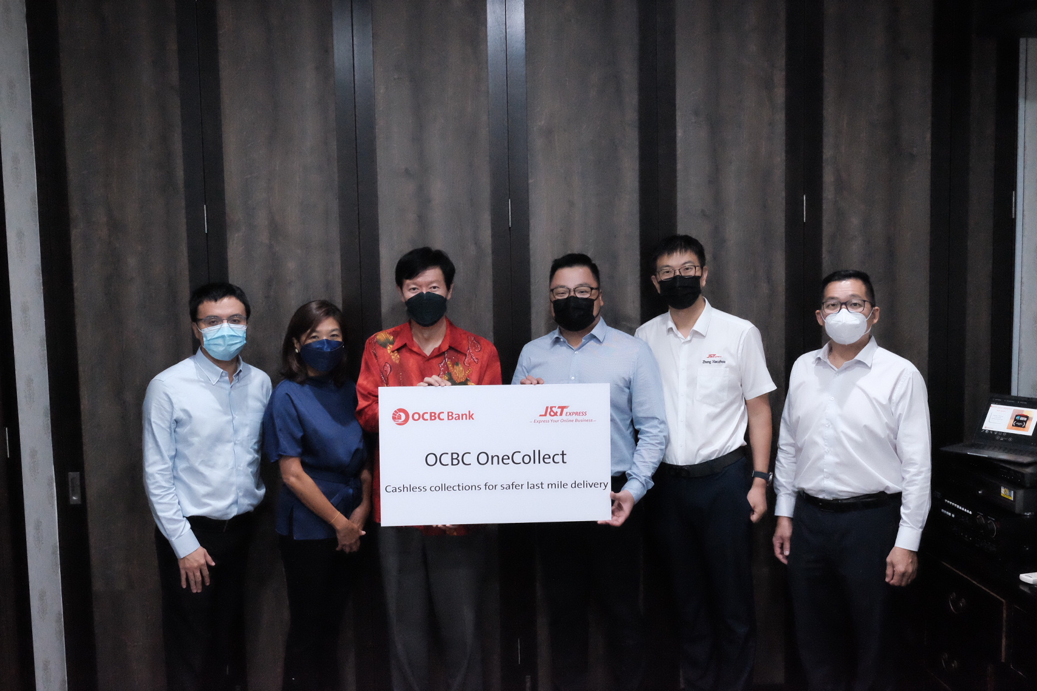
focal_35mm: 35
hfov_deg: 54.4
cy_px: 346
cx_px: 518
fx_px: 1008
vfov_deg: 37.9
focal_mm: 23
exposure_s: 1/180
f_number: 5.6
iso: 12800
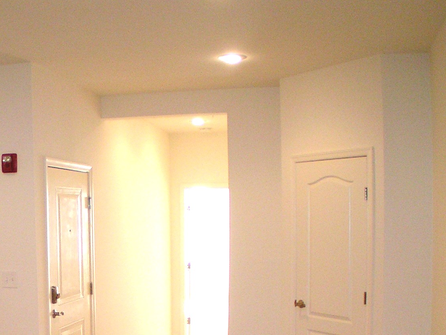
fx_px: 902
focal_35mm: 70
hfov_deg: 27.1
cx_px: 74
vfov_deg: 20.6
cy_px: 300
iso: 100
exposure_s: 1/40
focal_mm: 5.8
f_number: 2.8
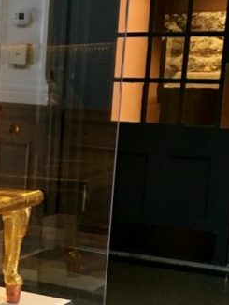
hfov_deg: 15.0
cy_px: 260
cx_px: -125
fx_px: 802
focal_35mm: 91
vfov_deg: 21.2
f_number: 2.2
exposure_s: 1/30
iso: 125
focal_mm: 4.15
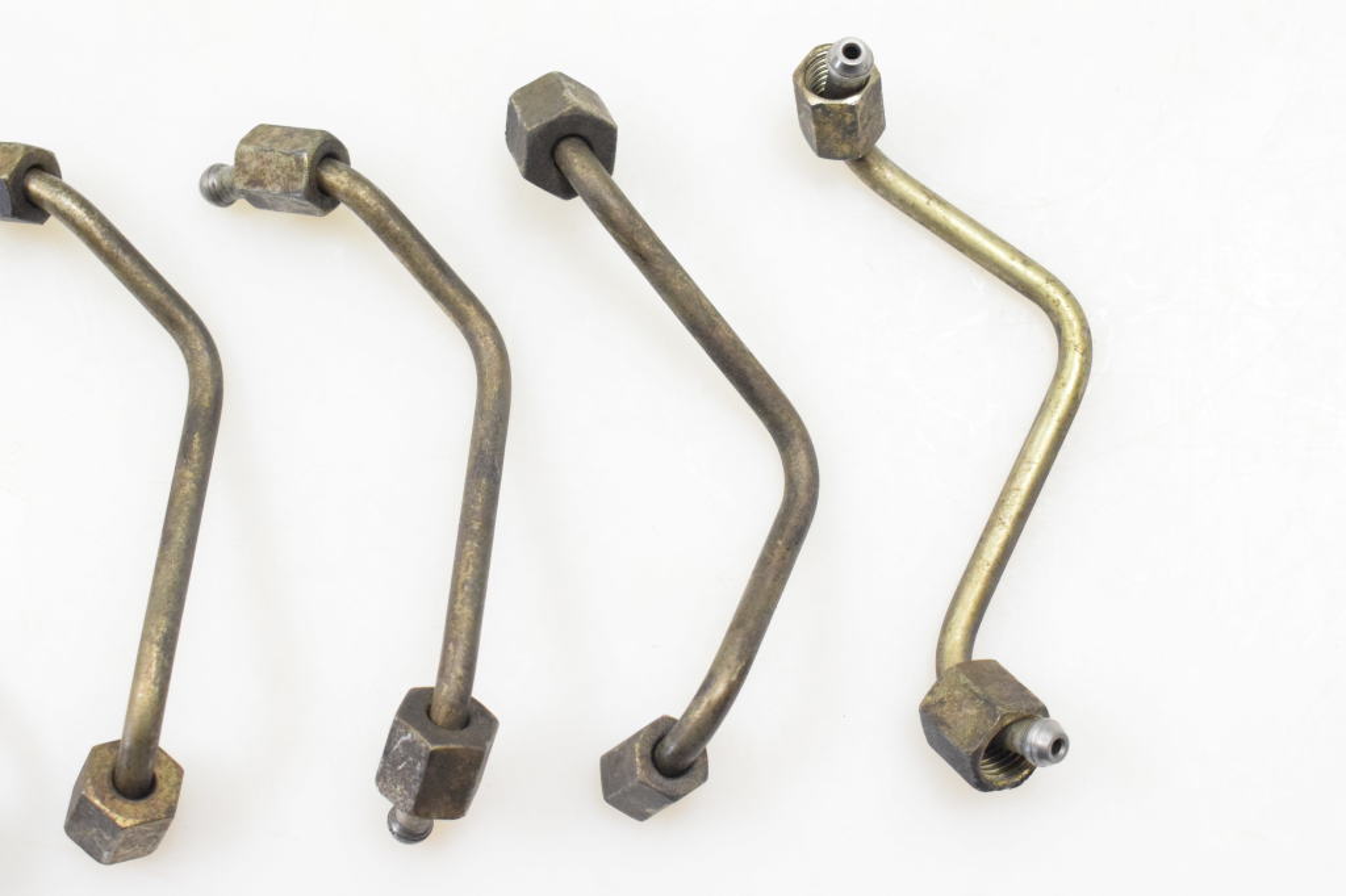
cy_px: 448
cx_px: 673
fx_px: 2355
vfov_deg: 21.6
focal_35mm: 63
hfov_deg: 31.9
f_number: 9
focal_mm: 42
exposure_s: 1/320
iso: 6400
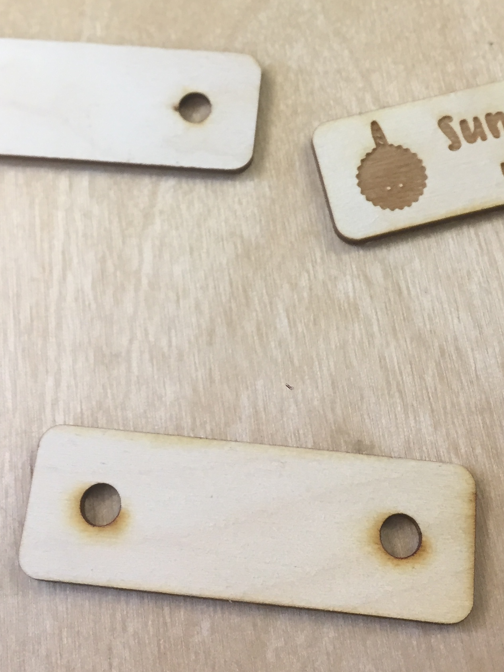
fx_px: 1087
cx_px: 290
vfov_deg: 33.0
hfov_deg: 26.1
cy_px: 99
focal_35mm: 56
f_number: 2.2
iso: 50
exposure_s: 1/33
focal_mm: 4.15
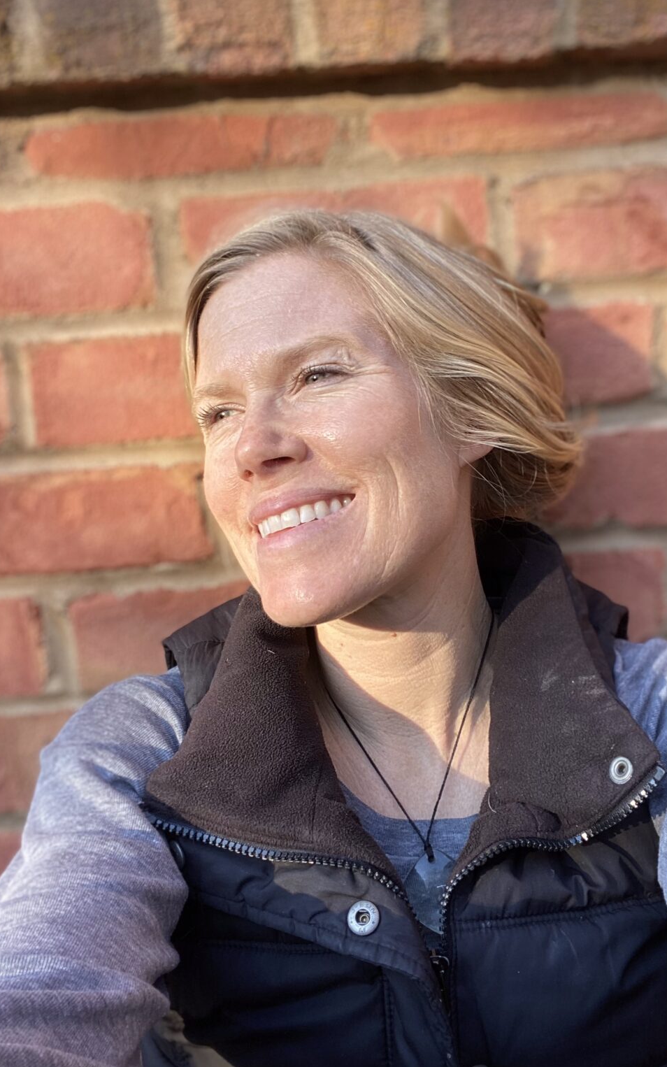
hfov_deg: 39.4
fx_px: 931
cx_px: 374
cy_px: 534
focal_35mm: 32
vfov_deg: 59.6
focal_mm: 2.71
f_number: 2.2
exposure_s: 1/123
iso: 25
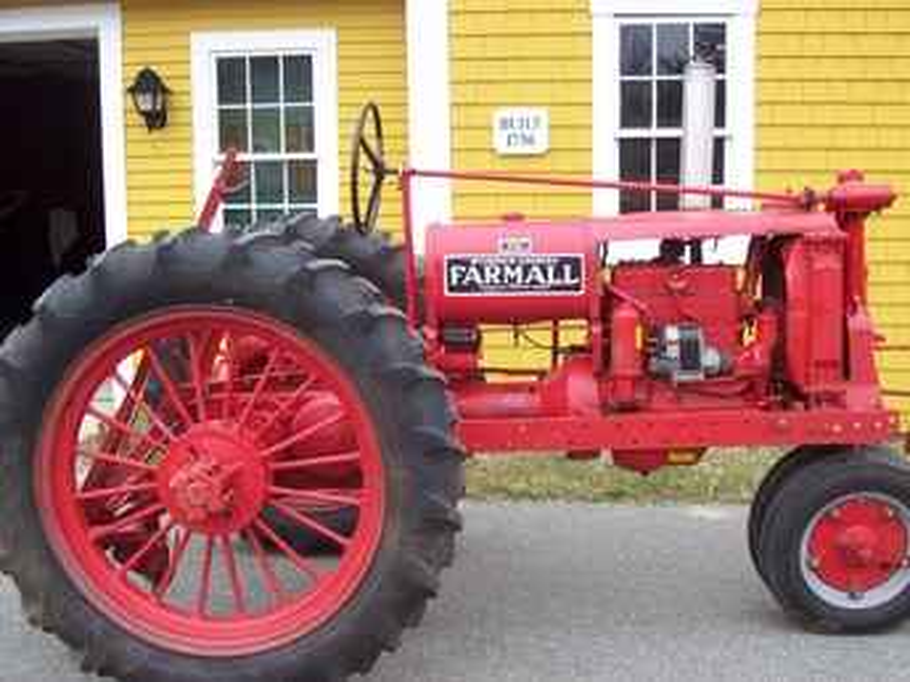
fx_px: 1183
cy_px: 341
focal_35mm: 45
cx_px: 455
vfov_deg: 32.2
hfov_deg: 42.1
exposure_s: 1/131
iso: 80
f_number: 3
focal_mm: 7.6
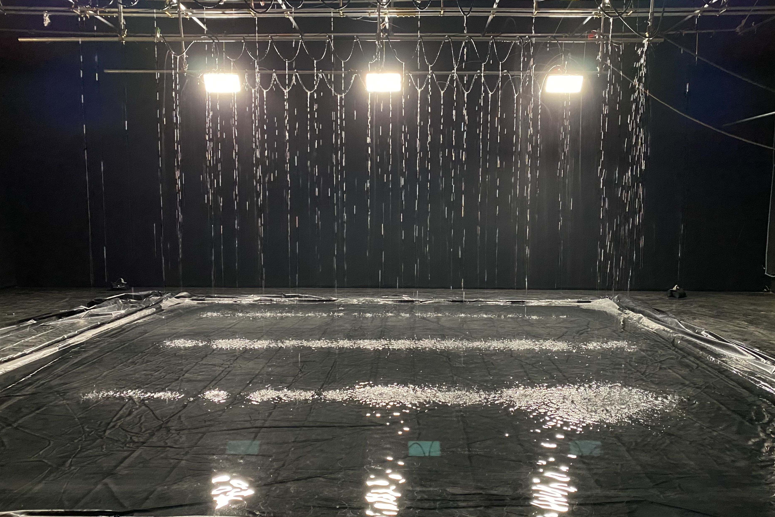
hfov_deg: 65.5
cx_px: 400
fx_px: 603
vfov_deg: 46.4
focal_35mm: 28
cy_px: 272
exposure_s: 1/30
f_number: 1.8
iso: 640
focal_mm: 4.25
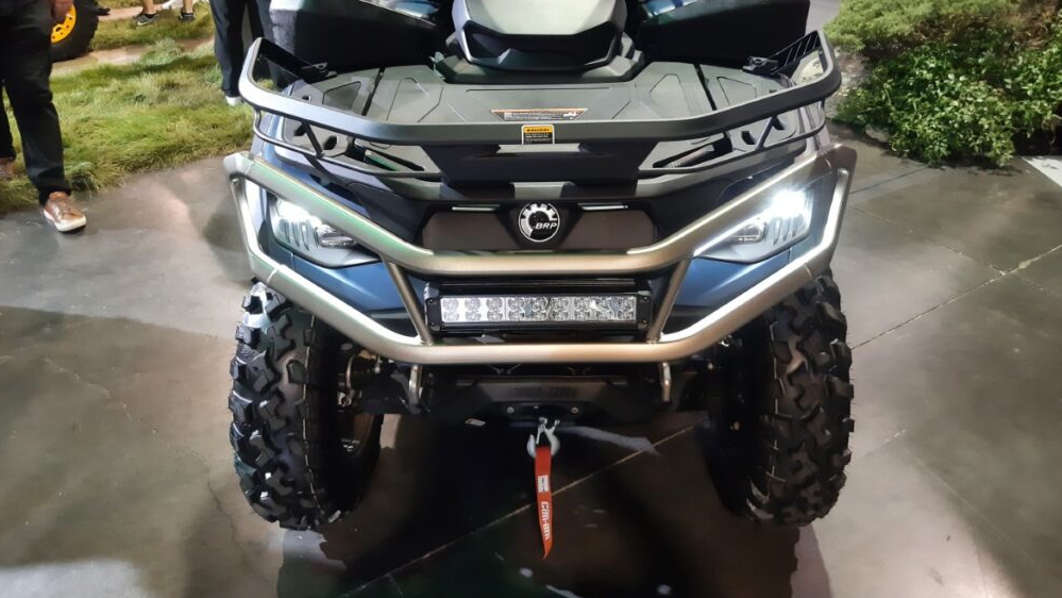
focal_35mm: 29
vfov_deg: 39.7
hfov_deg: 66.1
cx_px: 533
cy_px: 200
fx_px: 817
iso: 400
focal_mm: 3.93
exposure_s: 1/50
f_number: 1.7
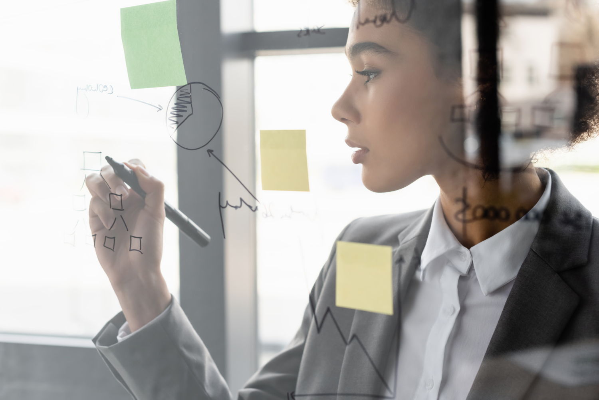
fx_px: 832
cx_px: 300
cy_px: 200
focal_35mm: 50
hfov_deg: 39.6
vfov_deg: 27.0
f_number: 4
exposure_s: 1/200
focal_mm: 50
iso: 160
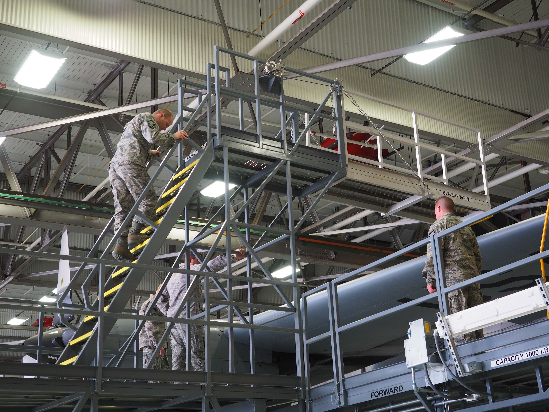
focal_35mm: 50
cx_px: 274
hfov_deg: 38.2
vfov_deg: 29.1
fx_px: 793
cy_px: 206
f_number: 2.8
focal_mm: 25
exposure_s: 1/125
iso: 1000
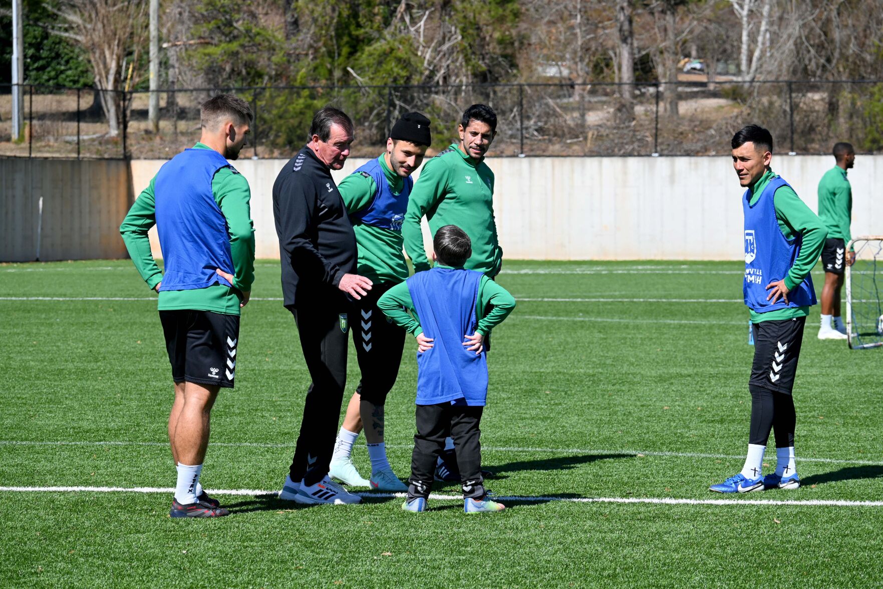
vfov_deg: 8.0
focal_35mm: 172
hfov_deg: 11.9
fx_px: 4230
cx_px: 442
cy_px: 294
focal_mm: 115
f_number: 7.1
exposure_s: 1/400
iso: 100
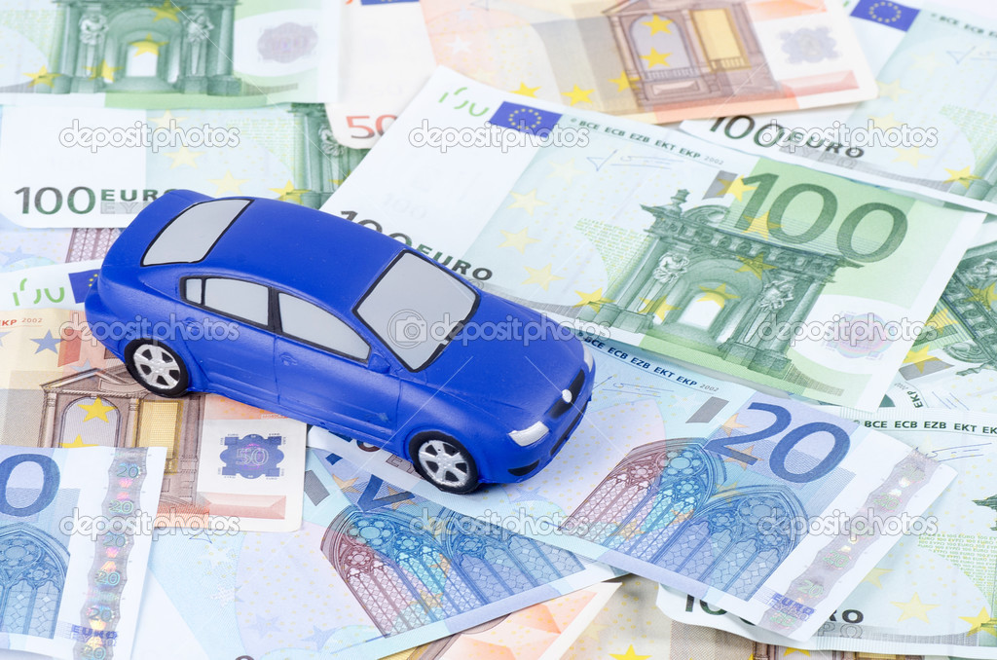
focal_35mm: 135
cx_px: 498
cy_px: 330
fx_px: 3731
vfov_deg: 10.1
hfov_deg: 15.2
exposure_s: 1/160
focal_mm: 90
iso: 100
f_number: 18
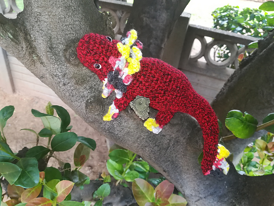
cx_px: 137
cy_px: 103
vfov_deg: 53.1
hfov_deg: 67.3
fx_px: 206
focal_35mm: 26
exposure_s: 1/33.3
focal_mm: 3.83
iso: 125
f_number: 2.2
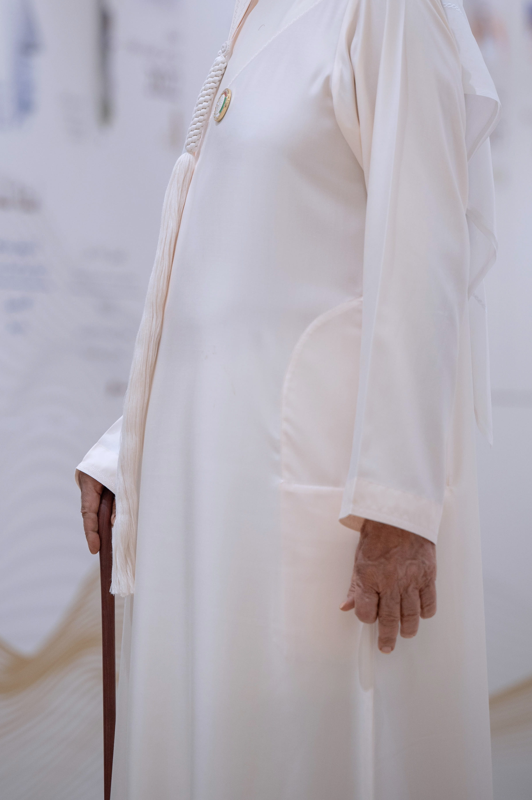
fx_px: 4617
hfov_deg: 6.6
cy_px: 164
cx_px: 174
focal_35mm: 208
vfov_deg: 9.9
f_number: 2.8
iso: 800
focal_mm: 125
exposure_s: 1/250
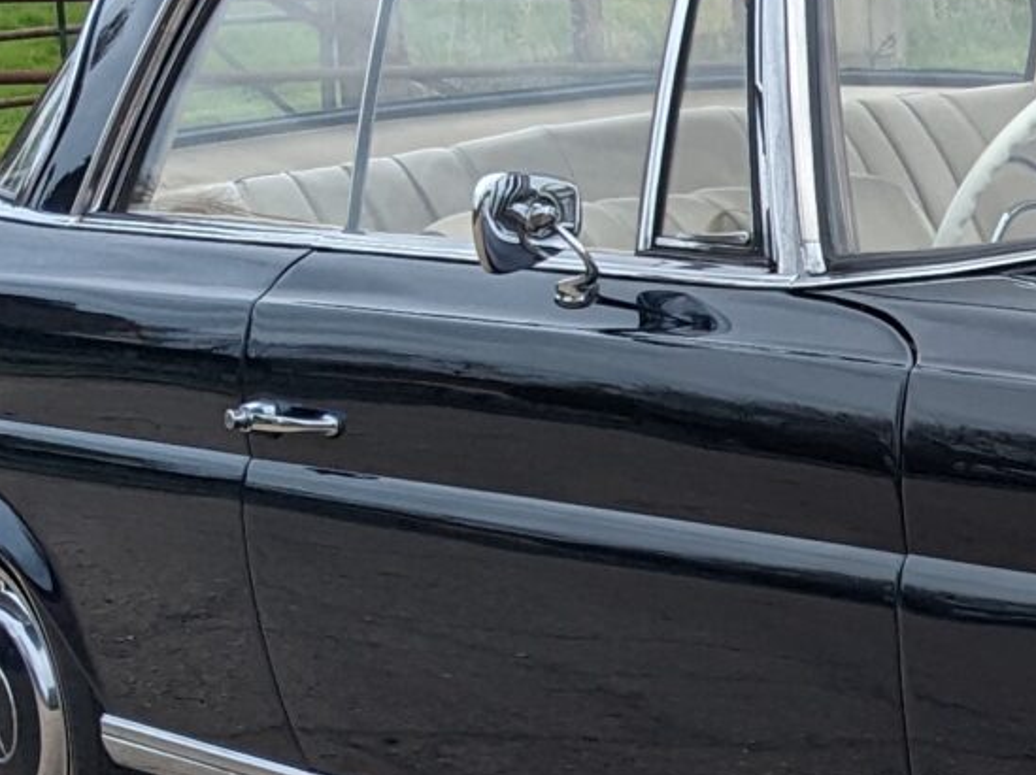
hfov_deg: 14.6
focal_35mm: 126
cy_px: 635
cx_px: 1525
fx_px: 3769
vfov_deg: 11.7
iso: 47
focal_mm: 4.38
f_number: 1.73
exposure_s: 1/1462
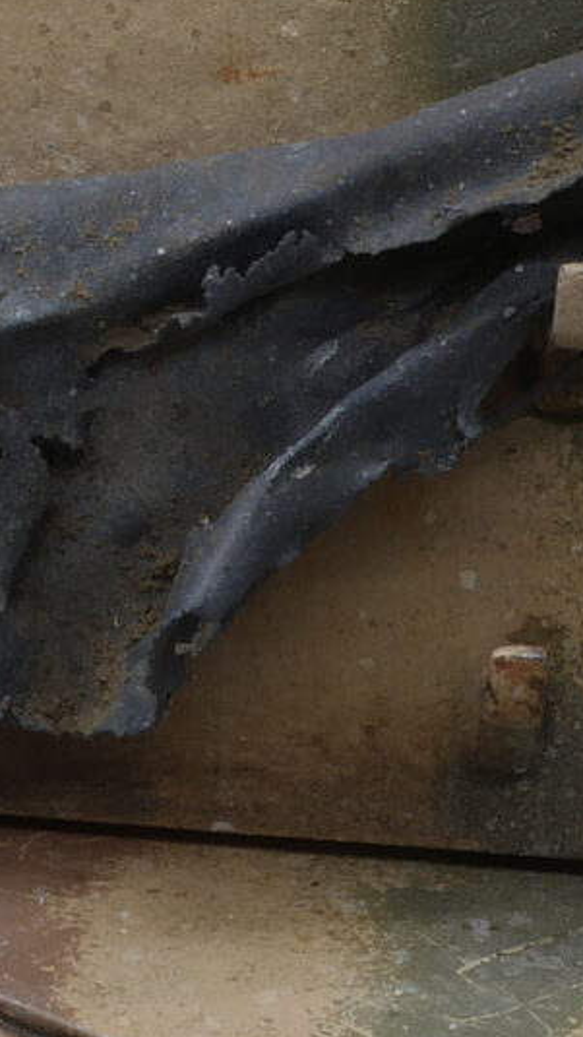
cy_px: -43
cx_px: -263
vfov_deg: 8.6
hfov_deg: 4.8
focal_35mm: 250
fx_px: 6870
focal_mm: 30
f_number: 22
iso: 200
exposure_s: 1
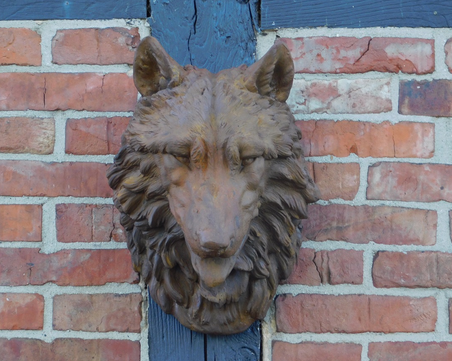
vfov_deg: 6.4
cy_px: 181
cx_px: 213
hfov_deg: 8.0
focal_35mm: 243
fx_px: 3250
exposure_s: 1/30
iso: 200
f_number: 5.6
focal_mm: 41.3
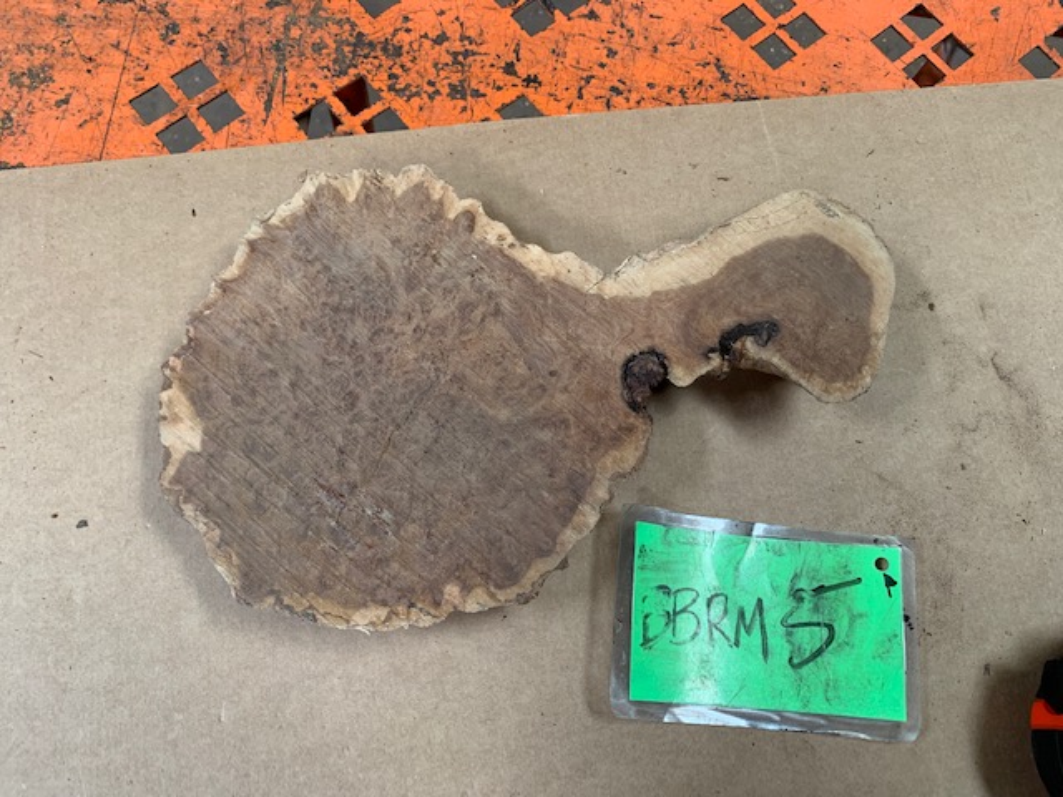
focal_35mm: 26
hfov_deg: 67.3
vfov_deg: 53.1
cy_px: 398
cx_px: 532
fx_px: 798
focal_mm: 4.25
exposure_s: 1/92
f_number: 1.8
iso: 100
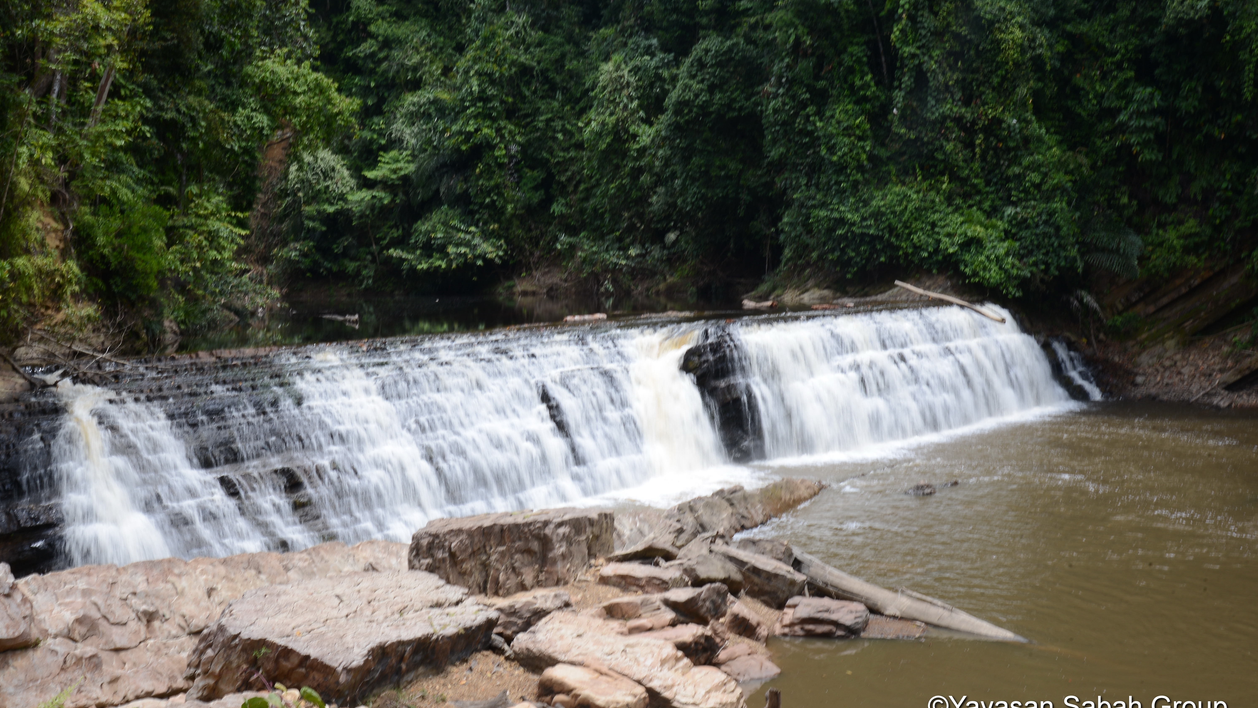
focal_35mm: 42
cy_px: 338
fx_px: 1401
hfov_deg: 48.4
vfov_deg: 28.3
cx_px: 629
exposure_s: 1/15
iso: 125
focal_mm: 40
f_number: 20
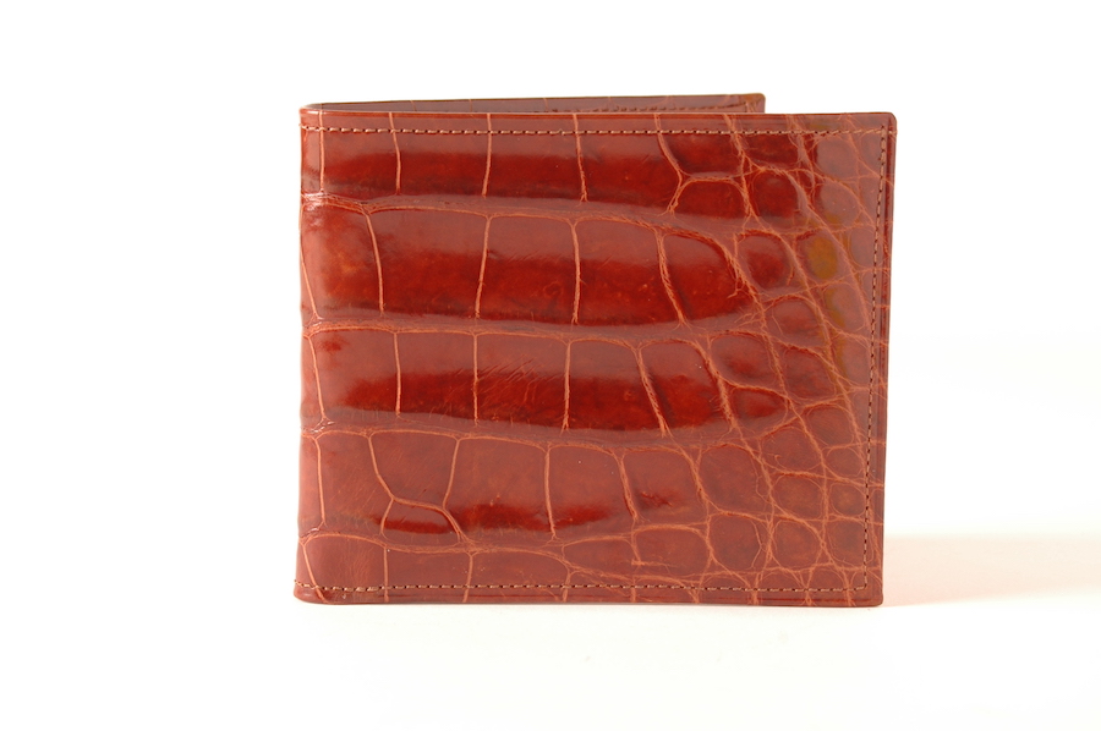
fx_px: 3208
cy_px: 366
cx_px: 550
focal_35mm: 105
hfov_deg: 19.5
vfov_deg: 13.0
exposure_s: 1/80
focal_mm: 70
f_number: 14
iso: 200
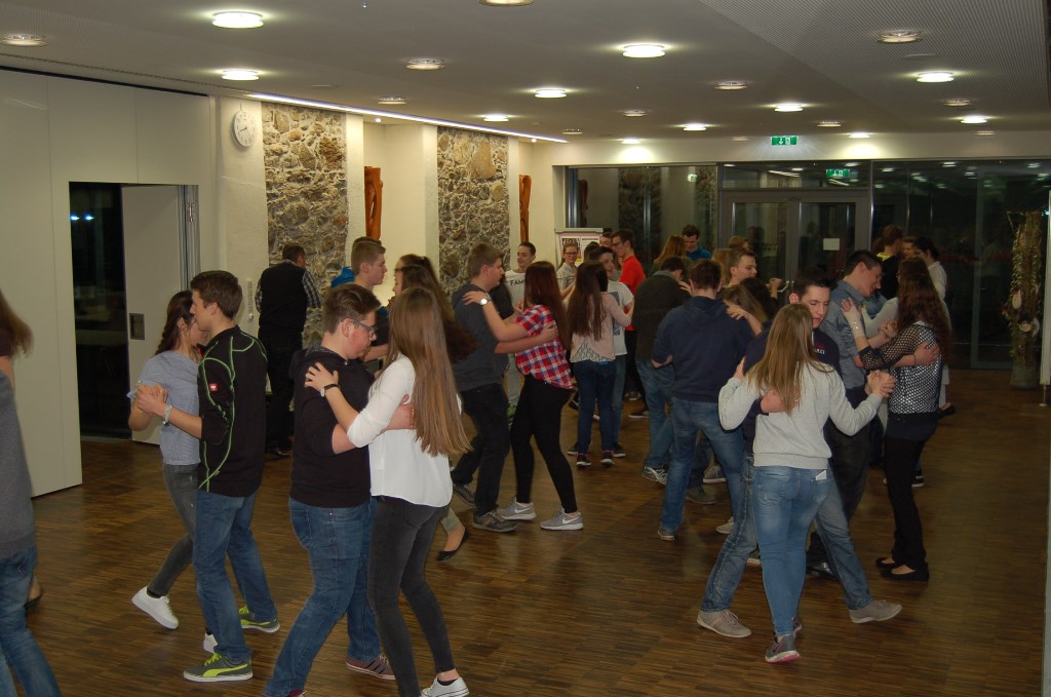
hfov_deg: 49.6
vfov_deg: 34.1
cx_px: 526
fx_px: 1137
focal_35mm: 39
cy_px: 348
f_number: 4.2
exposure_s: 1/60
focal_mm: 26
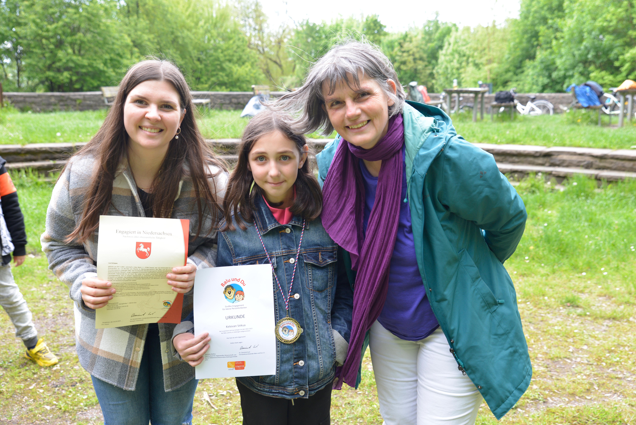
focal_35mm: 35
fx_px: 619
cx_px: 318
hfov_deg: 54.4
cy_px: 212
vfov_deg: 37.9
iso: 360
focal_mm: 35
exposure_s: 1/125
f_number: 5.6
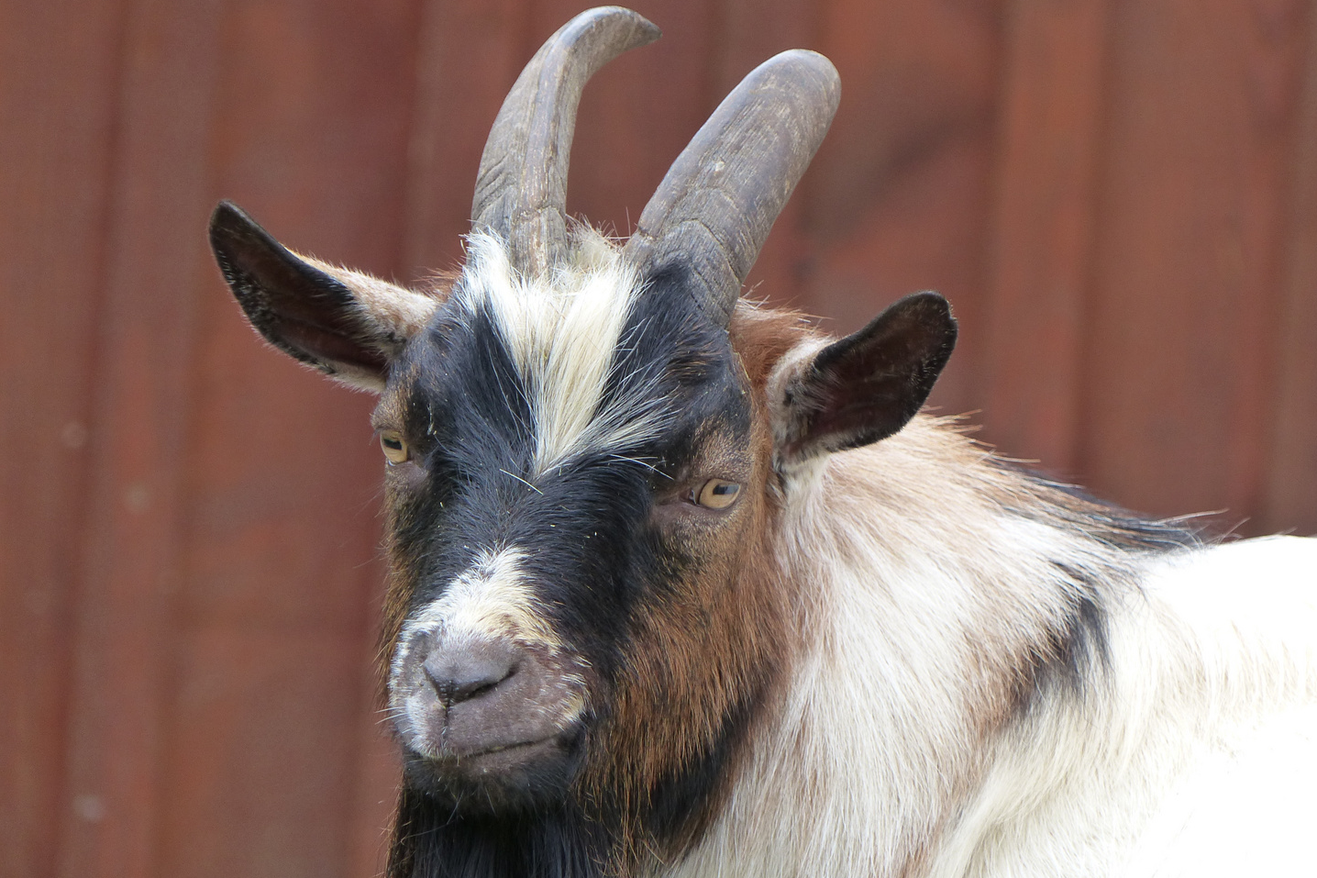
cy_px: 386
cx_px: 659
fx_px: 16021
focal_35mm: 438
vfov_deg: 3.1
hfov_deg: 4.7
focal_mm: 75.6
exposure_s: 1/125
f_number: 3.2
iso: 160
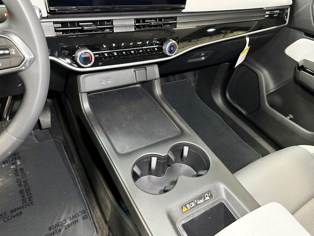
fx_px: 218
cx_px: 157
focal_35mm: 24
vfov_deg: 56.8
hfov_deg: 71.6
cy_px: 118
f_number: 1.78
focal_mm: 6.86
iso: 1000
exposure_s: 1/30
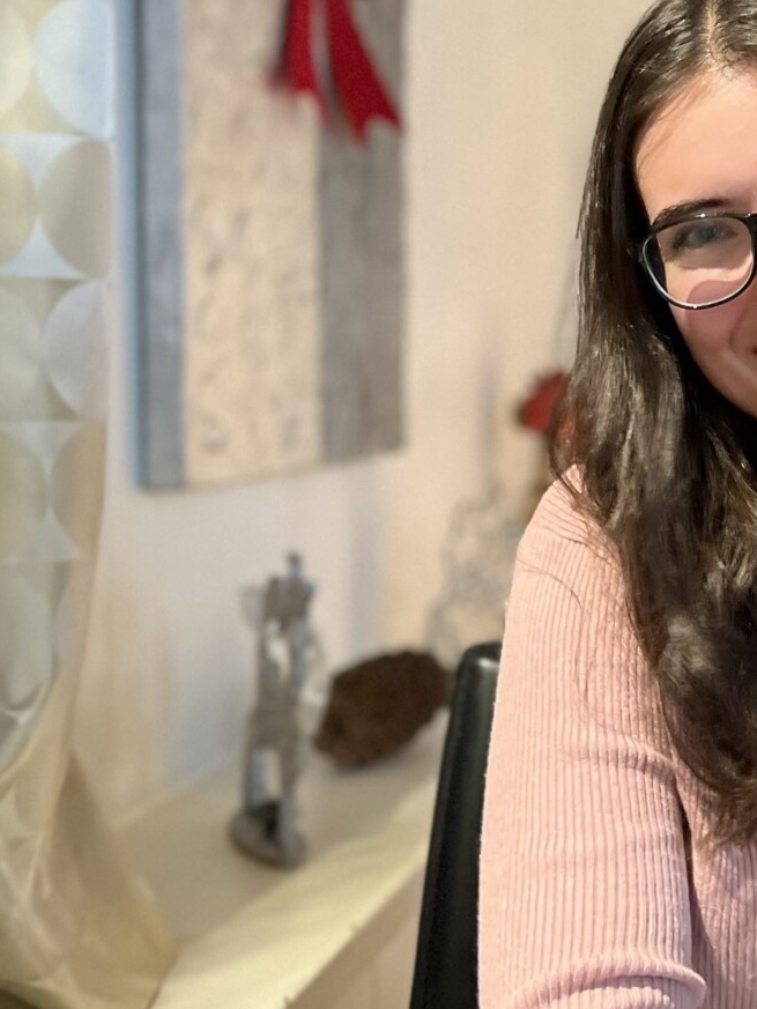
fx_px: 1778
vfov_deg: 31.7
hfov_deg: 22.3
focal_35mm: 61
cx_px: 885
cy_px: 450
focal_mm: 5.7
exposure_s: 1/40
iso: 640
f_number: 1.5
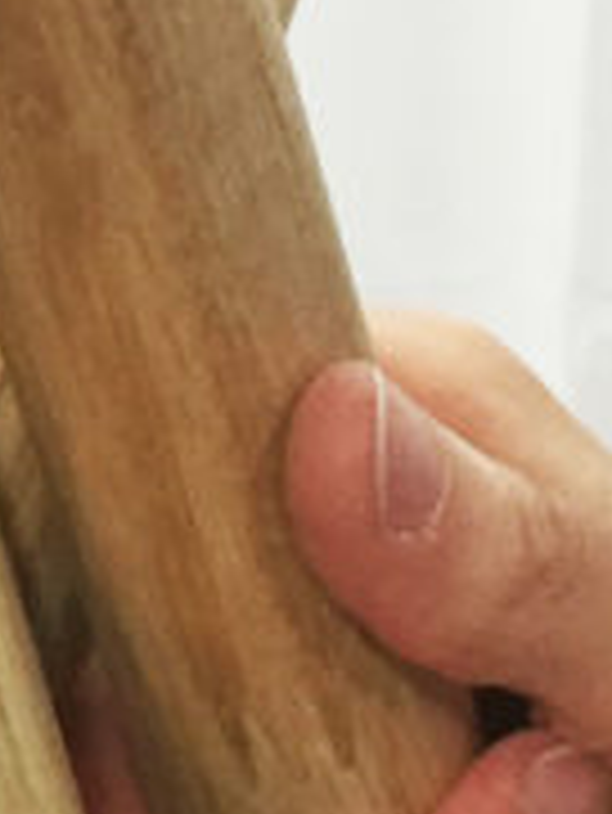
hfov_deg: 9.0
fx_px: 3861
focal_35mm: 164
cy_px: -481
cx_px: -68
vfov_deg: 11.4
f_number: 2.2
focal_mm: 4.15
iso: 125
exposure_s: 1/30
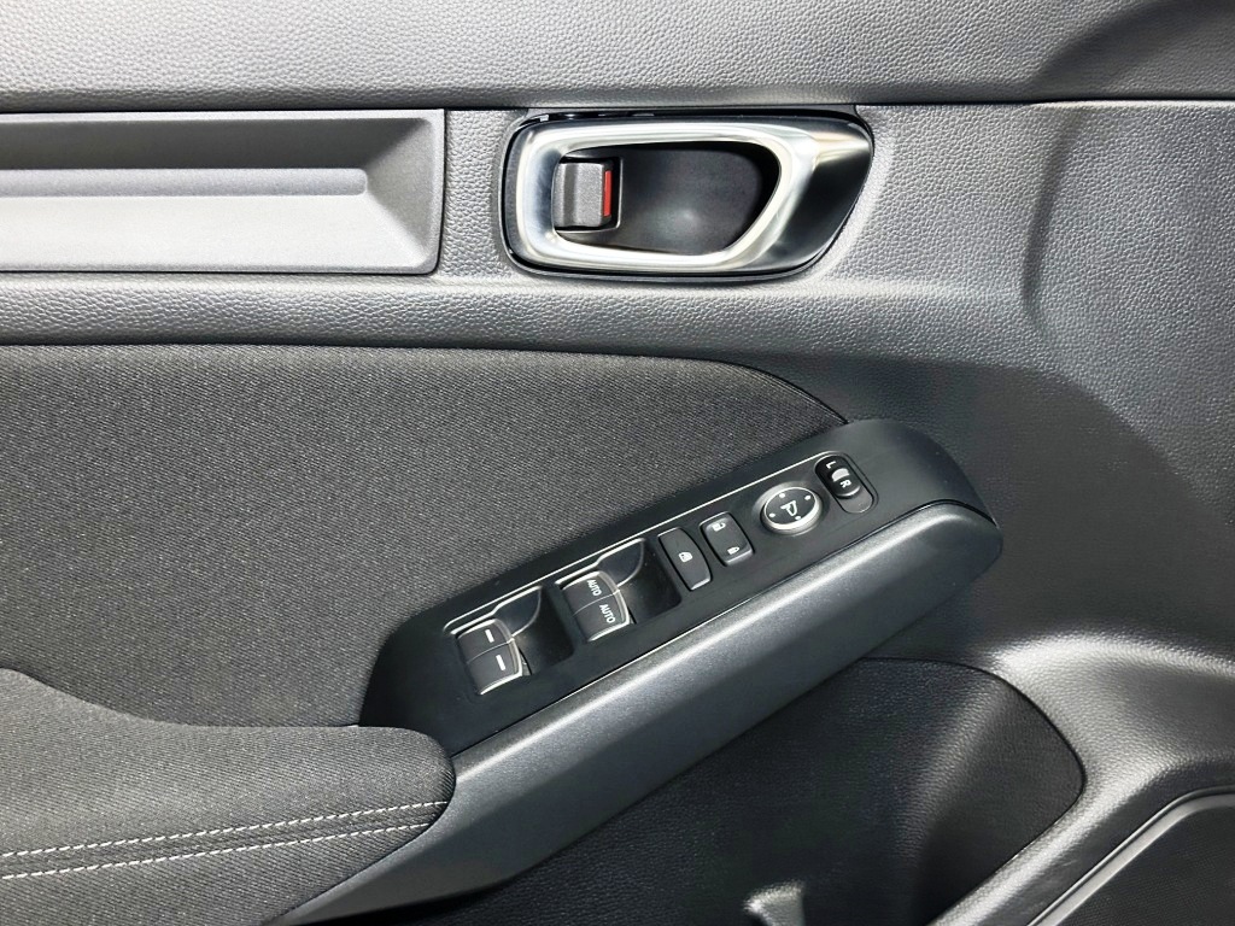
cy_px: 463
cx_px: 618
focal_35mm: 48
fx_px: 1713
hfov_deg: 39.7
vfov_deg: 30.3
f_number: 1.78
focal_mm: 6.86
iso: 640
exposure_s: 1/30
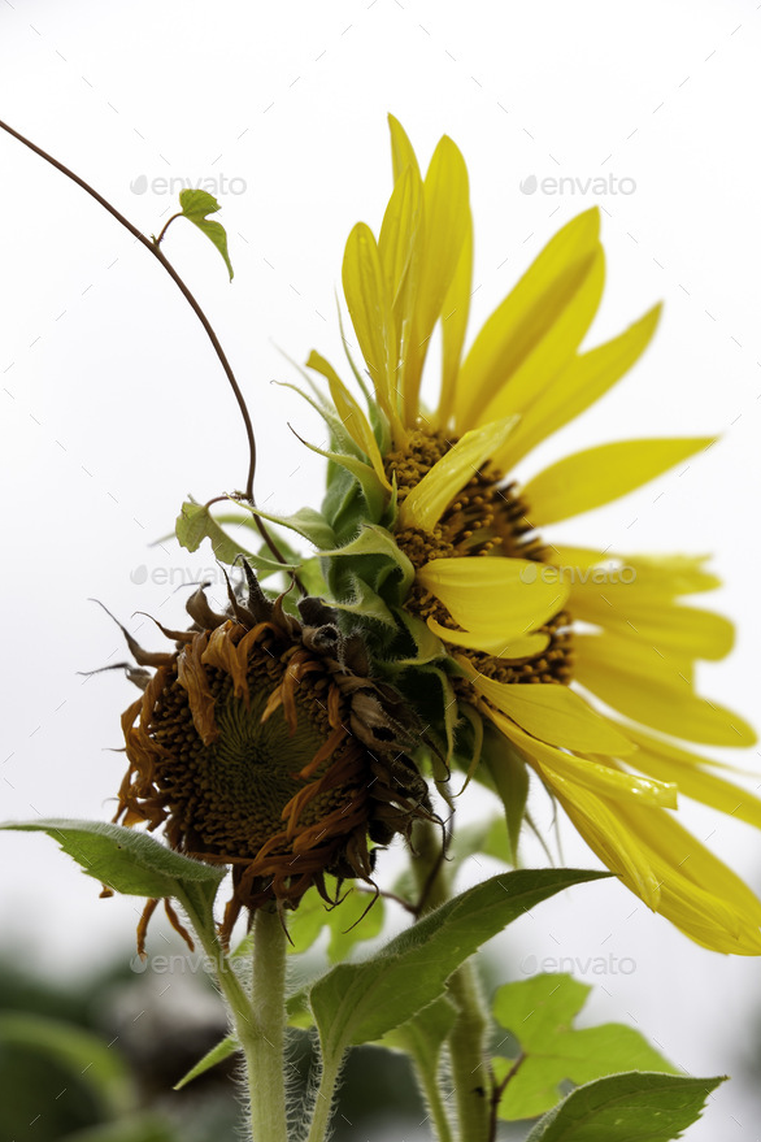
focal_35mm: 106
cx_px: 379
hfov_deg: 12.9
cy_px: 566
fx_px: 3361
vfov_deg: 19.3
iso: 100
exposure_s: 1/1250
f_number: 4.5
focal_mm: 70
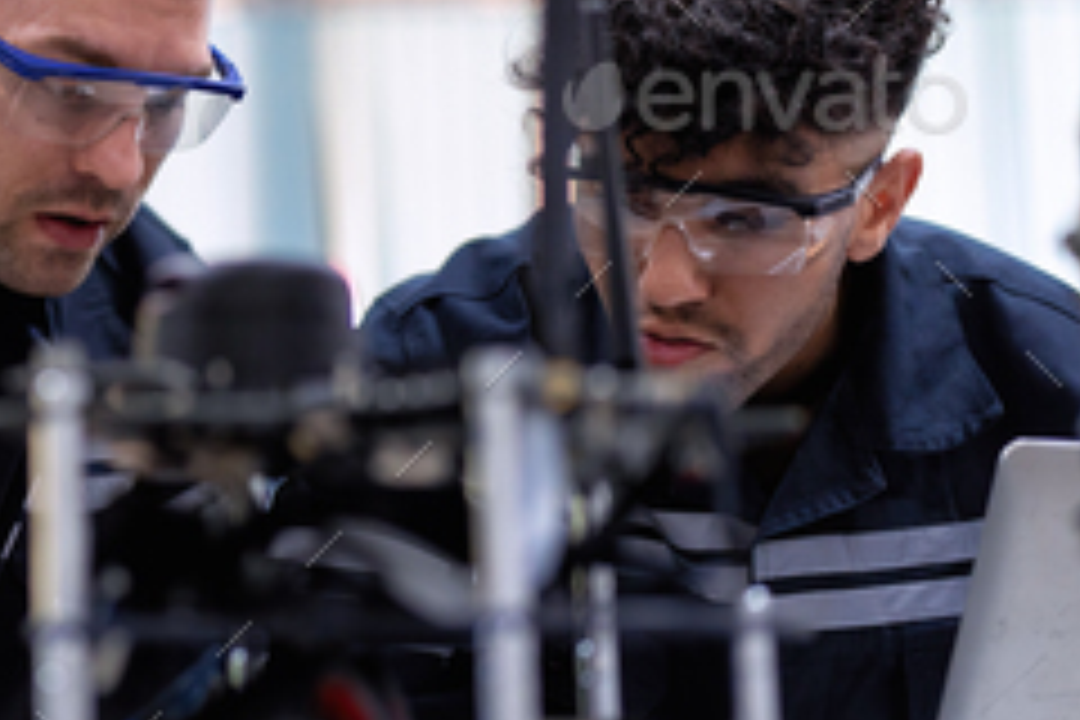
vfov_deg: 15.9
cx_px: 76
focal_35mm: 86
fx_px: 2580
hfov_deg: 23.0
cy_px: 308
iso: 1000
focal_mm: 35
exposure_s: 1/1000
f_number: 1.4
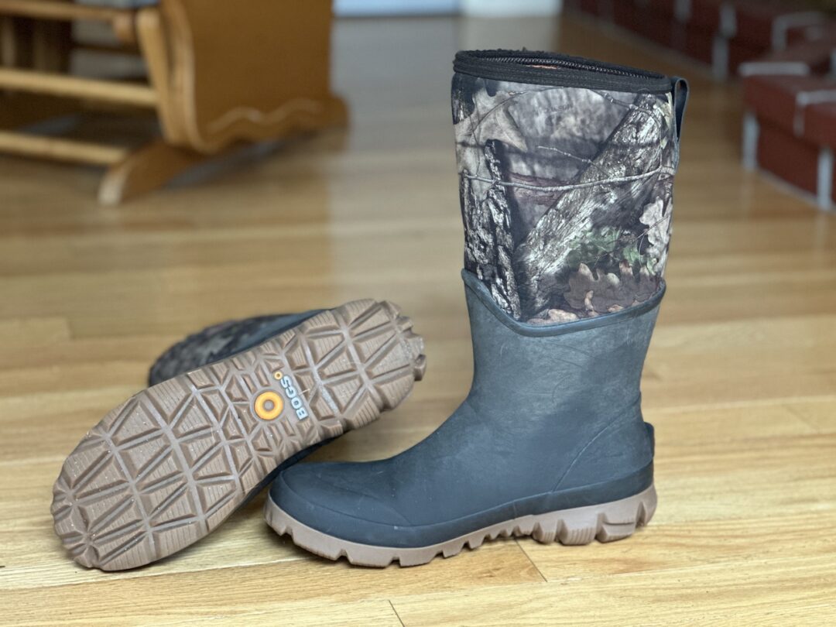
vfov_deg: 19.1
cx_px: 418
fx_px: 1860
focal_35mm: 77
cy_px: 314
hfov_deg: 25.3
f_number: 2.8
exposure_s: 1/24
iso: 400
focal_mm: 9
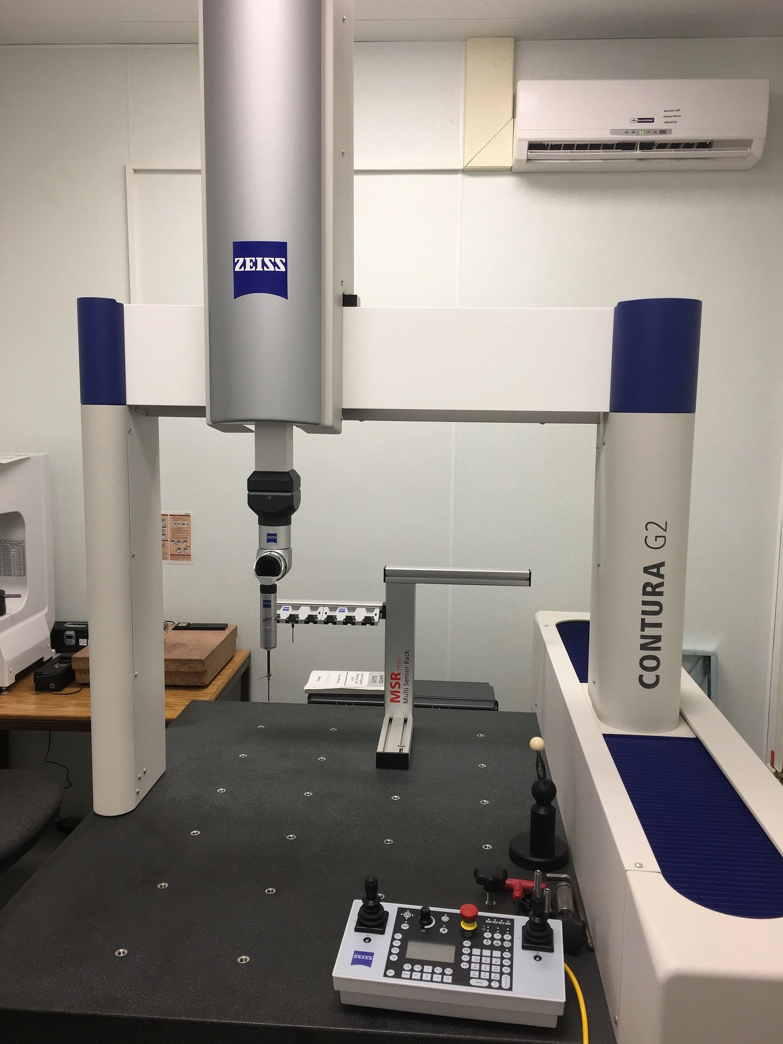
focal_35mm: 29
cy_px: 522
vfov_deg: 61.7
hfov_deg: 48.2
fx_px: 875
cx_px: 392
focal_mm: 4.15
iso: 40
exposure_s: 1/120
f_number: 2.2
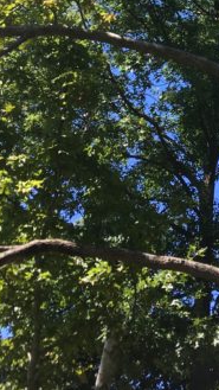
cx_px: 290
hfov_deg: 14.4
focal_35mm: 80
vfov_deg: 23.8
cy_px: -100
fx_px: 826
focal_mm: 4.15
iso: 25
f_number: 2.2
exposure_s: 1/527
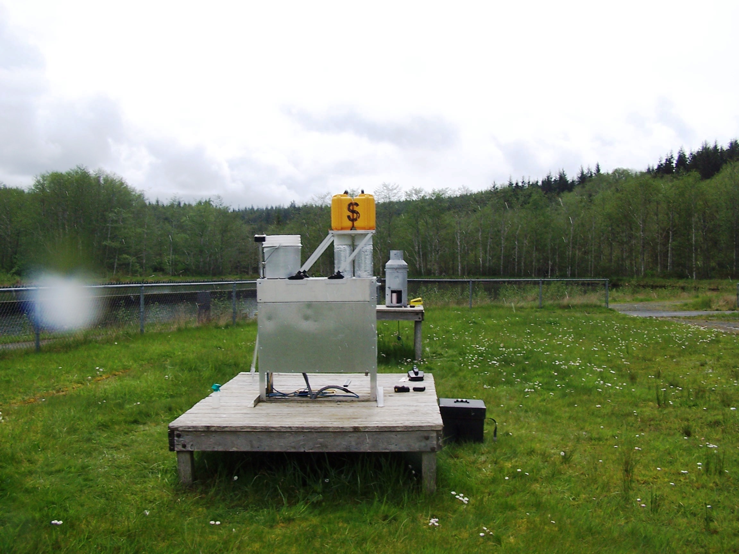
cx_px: 370
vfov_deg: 37.7
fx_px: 811
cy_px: 277
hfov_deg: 49.0
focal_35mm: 38
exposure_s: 1/500
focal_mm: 6.3
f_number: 4
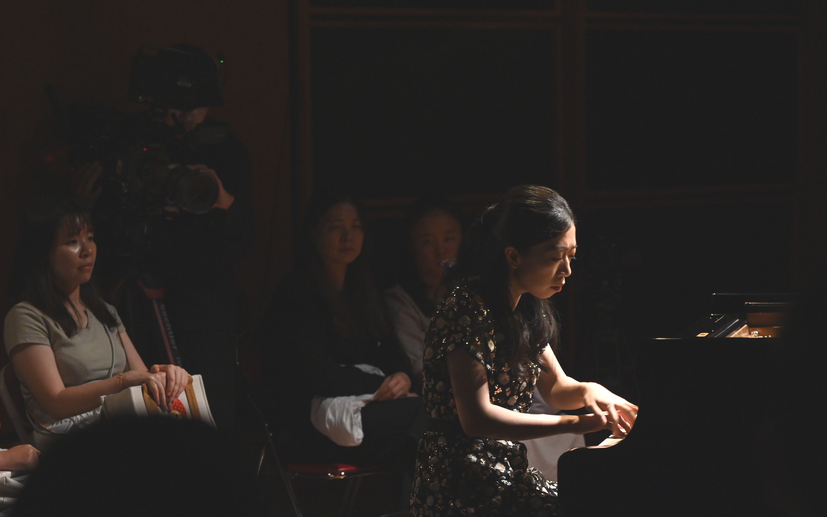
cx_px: 353
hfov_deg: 15.6
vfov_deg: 9.8
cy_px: 384
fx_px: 3020
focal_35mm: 134
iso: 2500
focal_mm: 92
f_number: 4
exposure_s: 1/40
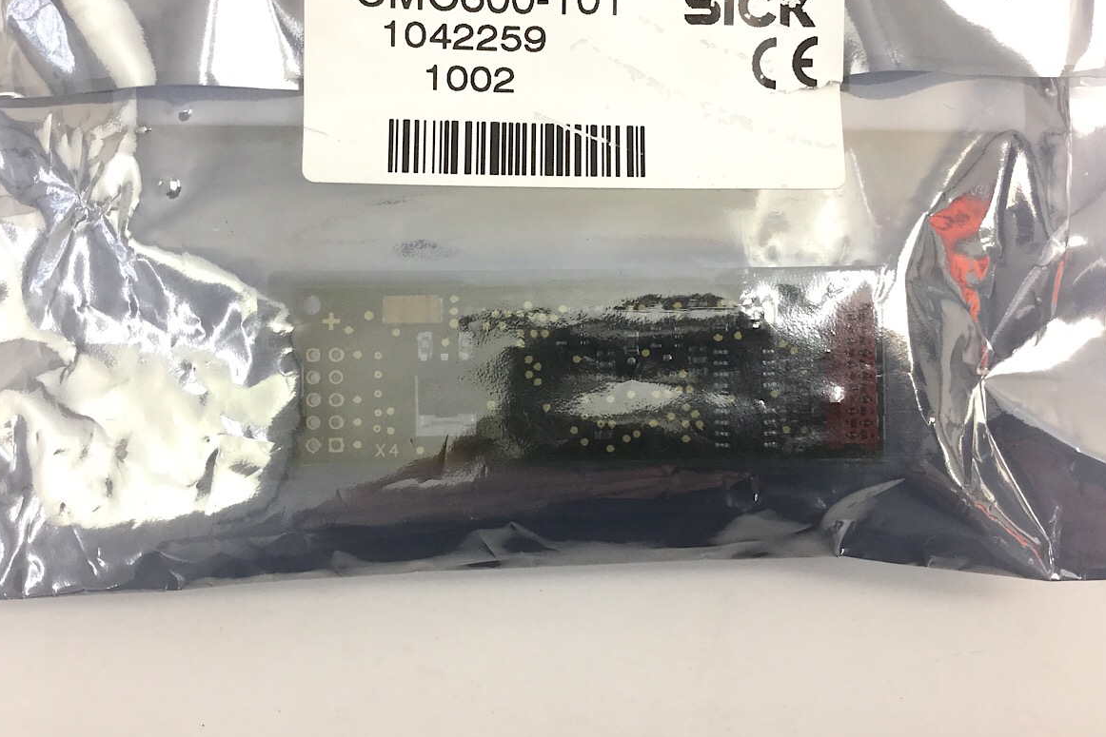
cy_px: 351
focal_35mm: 33
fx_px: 1014
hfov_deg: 57.2
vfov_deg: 40.0
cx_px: 557
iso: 80
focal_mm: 3.3
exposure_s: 1/33
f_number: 2.4
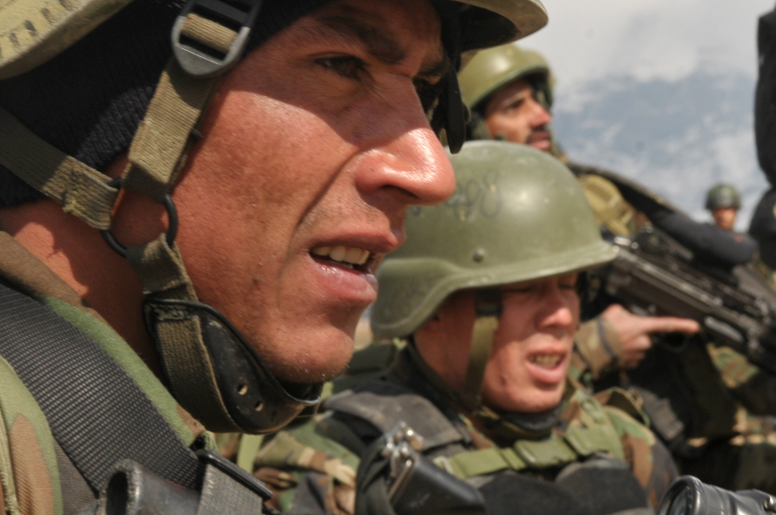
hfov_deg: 11.5
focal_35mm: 179
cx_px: 535
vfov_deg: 7.6
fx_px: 3854
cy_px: 79
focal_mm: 70
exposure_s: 1/200
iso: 200
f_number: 13
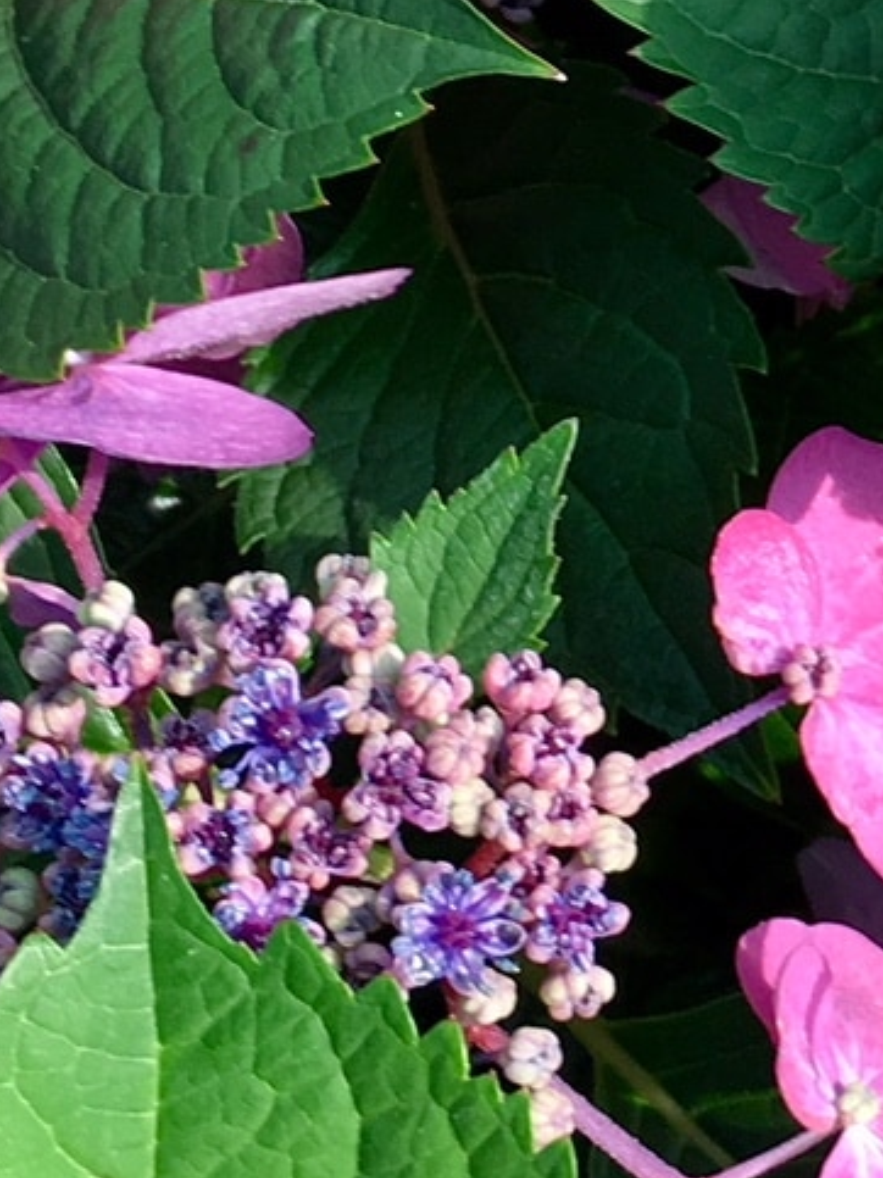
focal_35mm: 121
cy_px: 107
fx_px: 4117
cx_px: 1439
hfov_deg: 11.6
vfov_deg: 16.1
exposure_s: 1/163
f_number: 2.2
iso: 25
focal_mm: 4.15
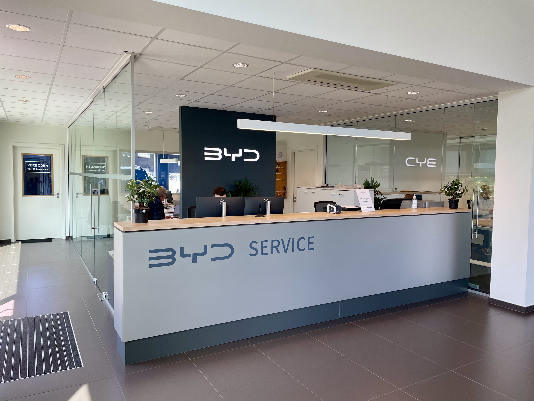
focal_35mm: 26
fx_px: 401
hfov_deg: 67.3
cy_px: 200
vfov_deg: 53.1
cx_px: 267
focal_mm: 4.2
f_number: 1.6
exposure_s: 1/111
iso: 32
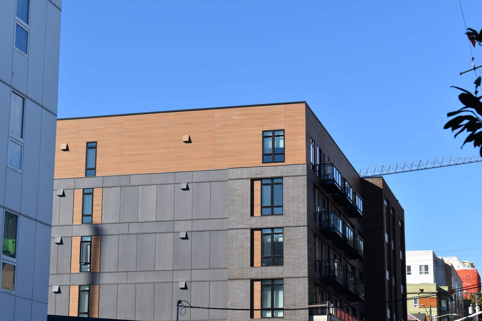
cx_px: 241
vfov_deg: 16.6
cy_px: 160
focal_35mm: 82
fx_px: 1104
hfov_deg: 24.6
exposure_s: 1/250
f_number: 8
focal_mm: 55
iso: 125
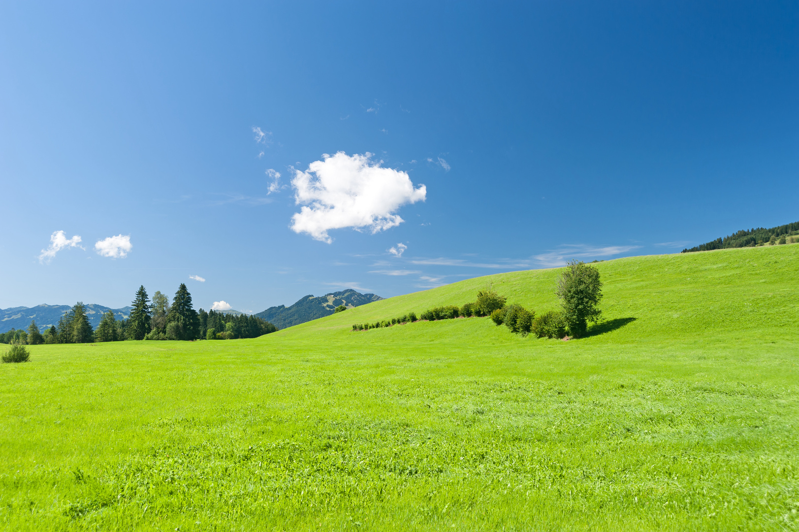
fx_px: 776
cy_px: 266
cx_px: 400
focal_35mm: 35
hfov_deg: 54.5
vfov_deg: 37.8
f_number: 8
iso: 200
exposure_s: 1/125
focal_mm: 35
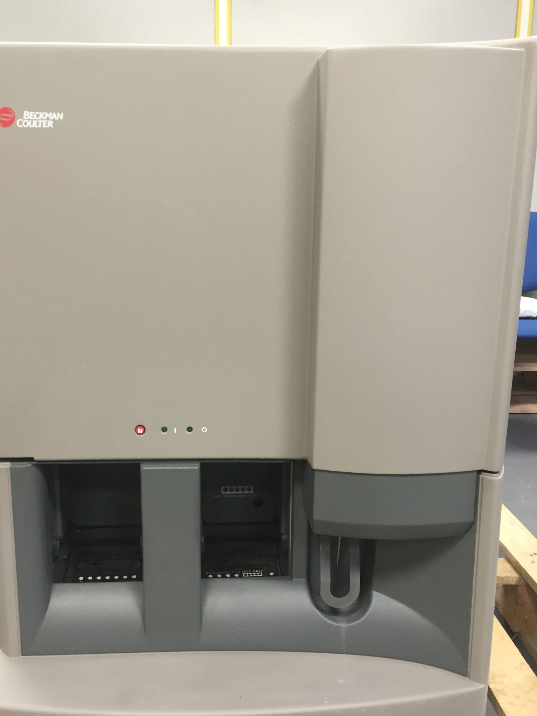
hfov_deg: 42.9
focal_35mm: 33
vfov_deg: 55.3
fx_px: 683
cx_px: 235
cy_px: 392
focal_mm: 4.15
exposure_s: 1/33
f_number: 2.2
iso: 160
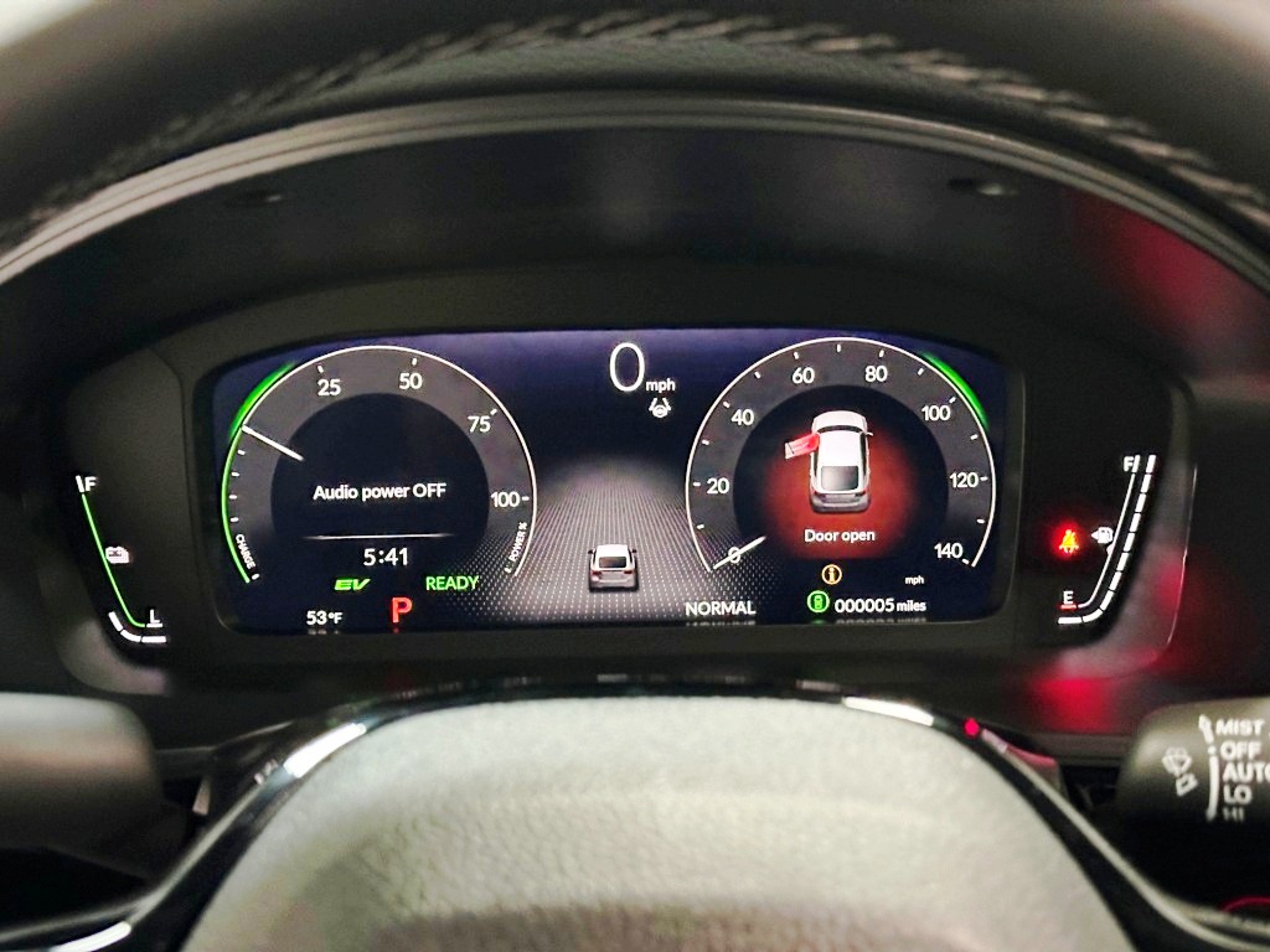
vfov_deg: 30.3
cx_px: 635
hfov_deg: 39.7
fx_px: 1761
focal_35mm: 48
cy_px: 476
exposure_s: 1/20
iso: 640
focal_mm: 6.86
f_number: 1.78
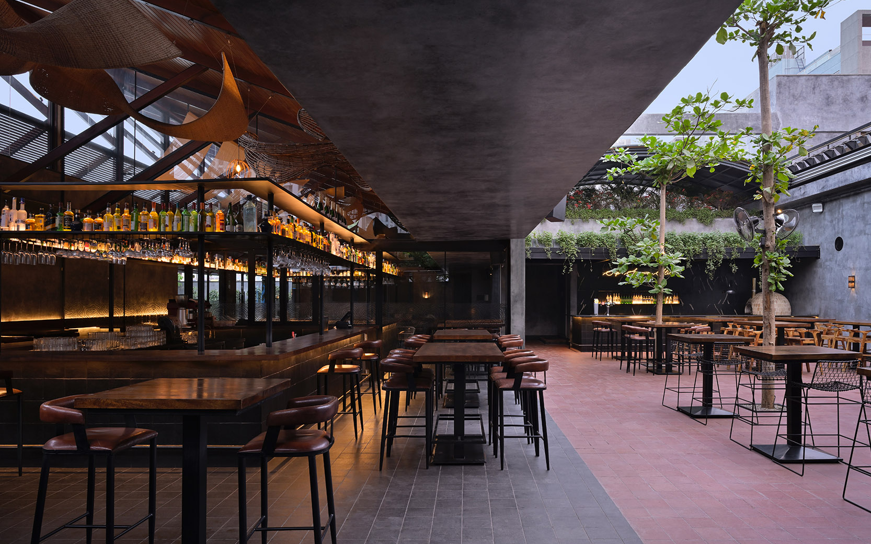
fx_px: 617
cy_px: 295
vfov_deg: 47.5
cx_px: 440
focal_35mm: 26
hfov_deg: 70.4
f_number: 11
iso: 125
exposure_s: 3
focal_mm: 25
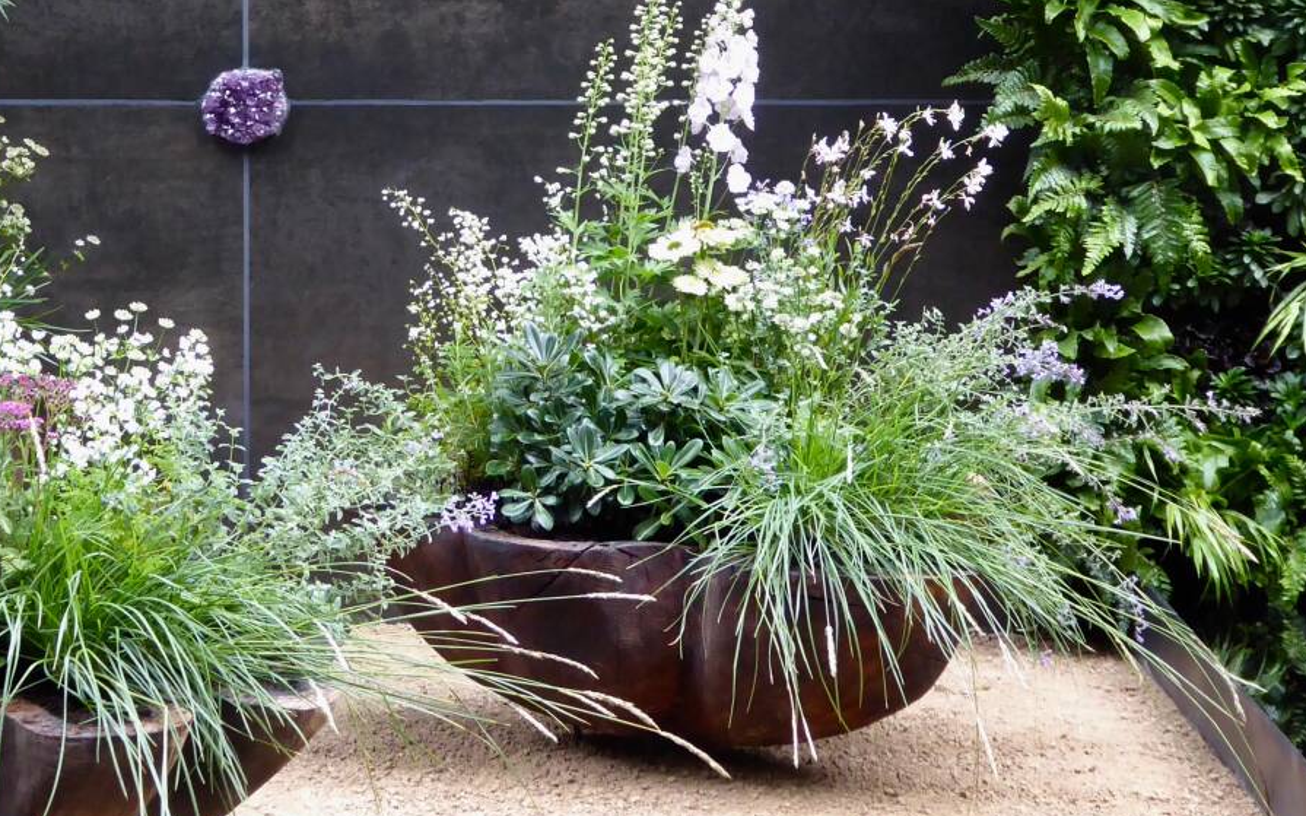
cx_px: 423
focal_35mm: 99
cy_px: 191
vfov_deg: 13.2
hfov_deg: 20.9
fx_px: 3523
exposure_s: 1/40
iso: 400
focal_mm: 9.6
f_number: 4.1
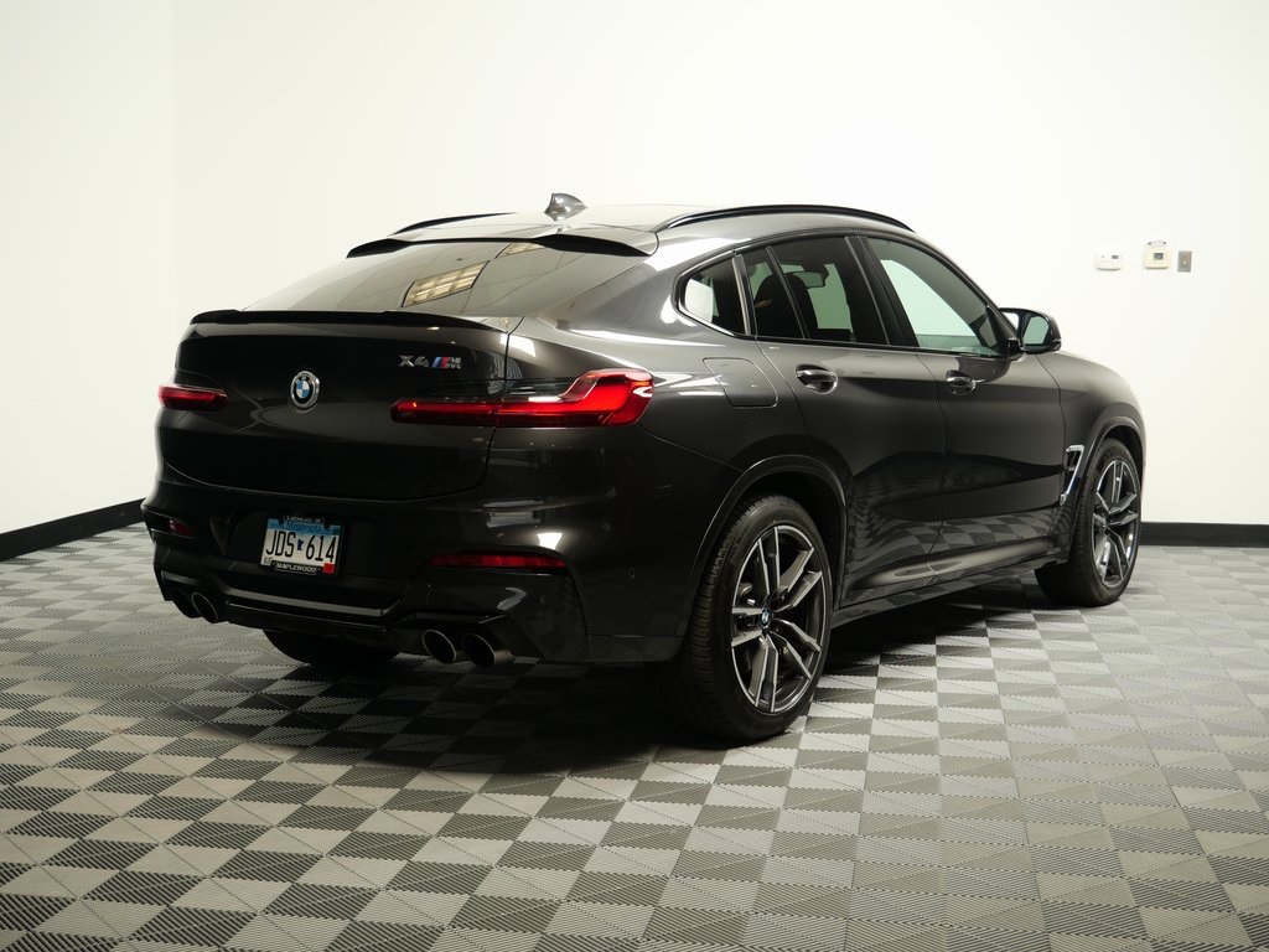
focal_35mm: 46
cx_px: 634
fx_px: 1686
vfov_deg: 31.5
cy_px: 476
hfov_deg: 41.2
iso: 200
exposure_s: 1/200
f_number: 4.3
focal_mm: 23
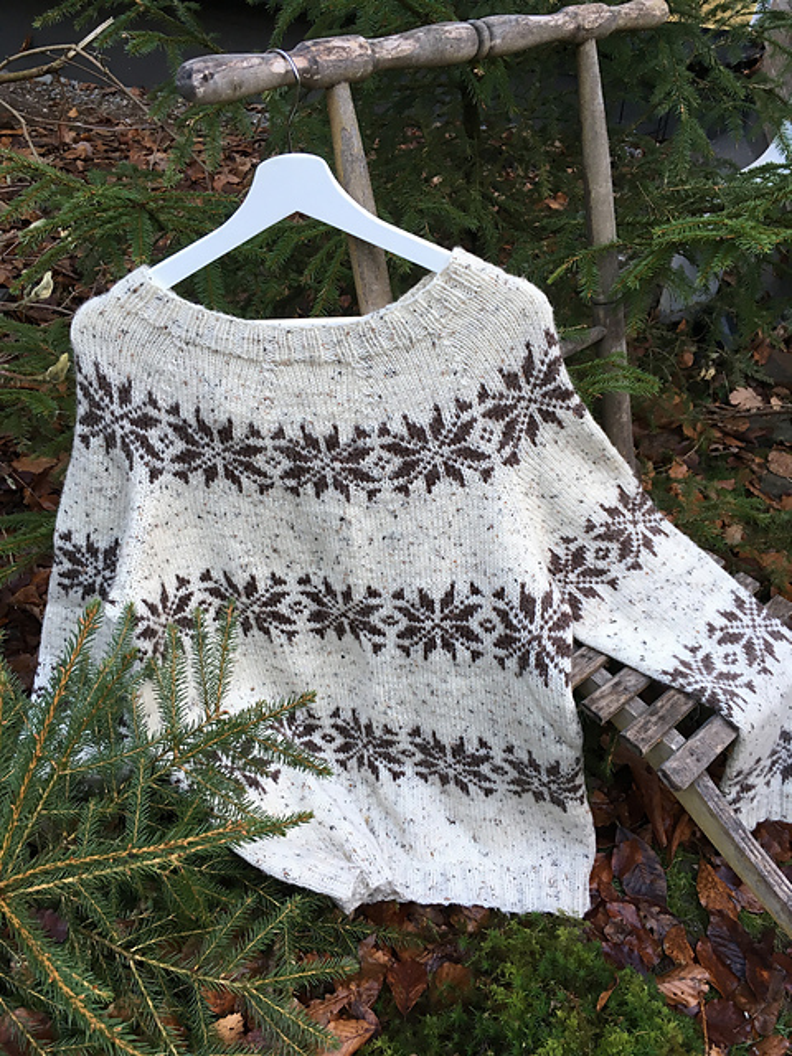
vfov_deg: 61.7
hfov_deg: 48.2
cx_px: 396
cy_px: 528
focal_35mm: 29
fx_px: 885
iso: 32
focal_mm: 4.15
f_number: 2.2
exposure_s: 1/33
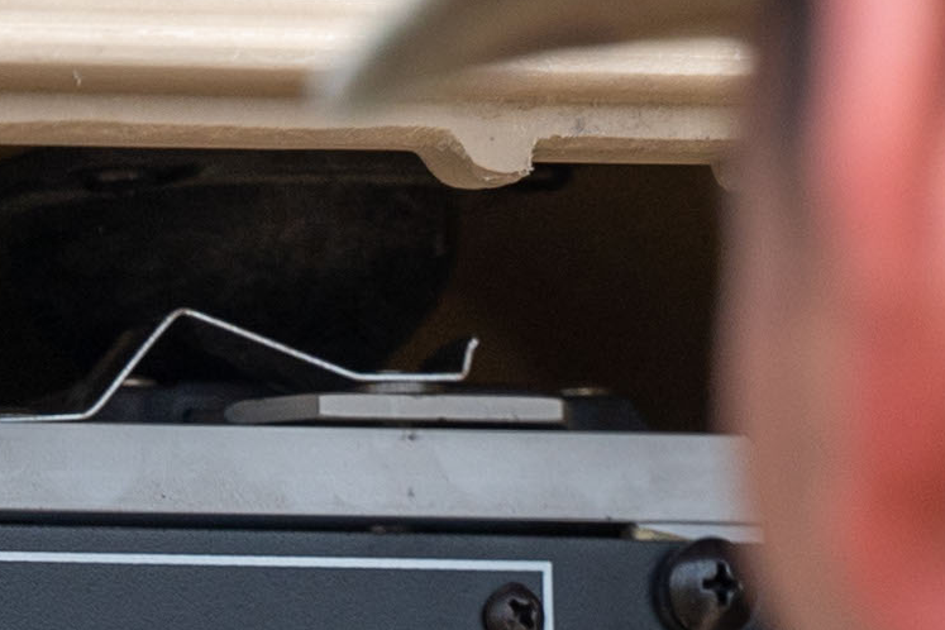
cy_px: 984
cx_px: -860
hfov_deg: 1.8
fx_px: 29424
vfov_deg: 1.2
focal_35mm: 1121
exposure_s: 1/3200
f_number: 3.5
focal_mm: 140
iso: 250
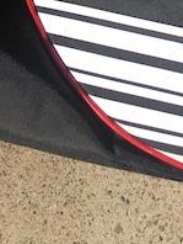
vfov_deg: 14.7
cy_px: -193
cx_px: 321
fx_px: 823
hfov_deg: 11.8
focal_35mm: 117
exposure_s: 1/1282
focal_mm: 4.15
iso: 25
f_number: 2.2
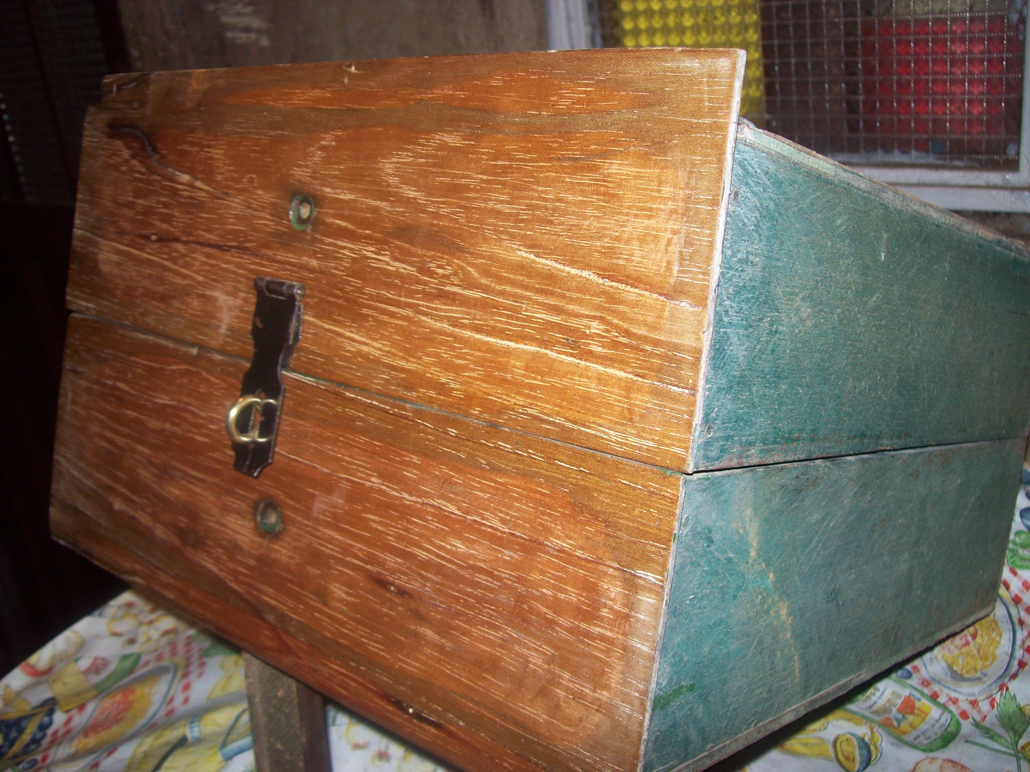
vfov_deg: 39.6
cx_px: 515
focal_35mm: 36
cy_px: 386
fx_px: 1071
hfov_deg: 51.4
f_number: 2.7
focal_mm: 6
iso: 80
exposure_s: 1/64
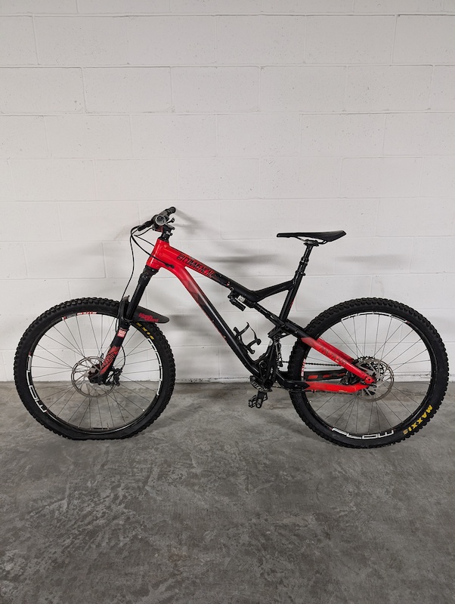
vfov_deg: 71.5
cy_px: 302
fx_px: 420
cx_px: 228
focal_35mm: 24
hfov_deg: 56.9
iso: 361
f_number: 1.68
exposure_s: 1/24
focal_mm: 6.9
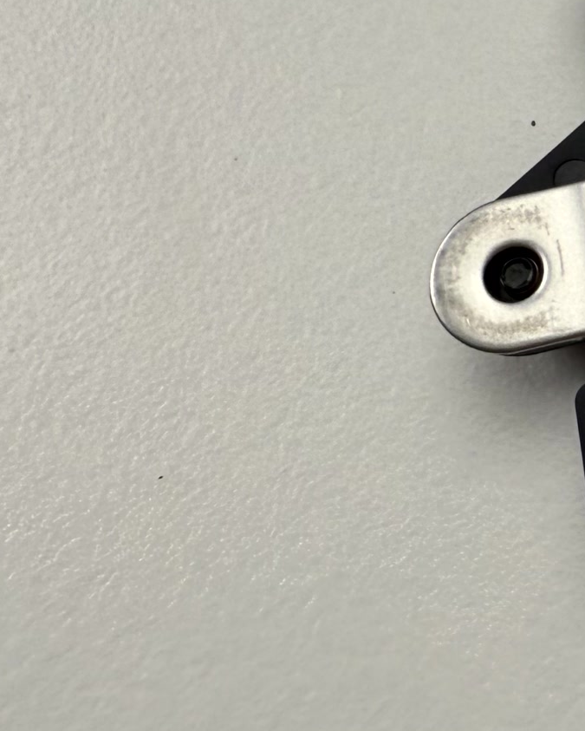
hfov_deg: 14.6
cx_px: 1258
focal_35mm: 82
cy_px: 47
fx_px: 1774
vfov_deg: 22.6
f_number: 2.2
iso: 40
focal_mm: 2.22
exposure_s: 1/302
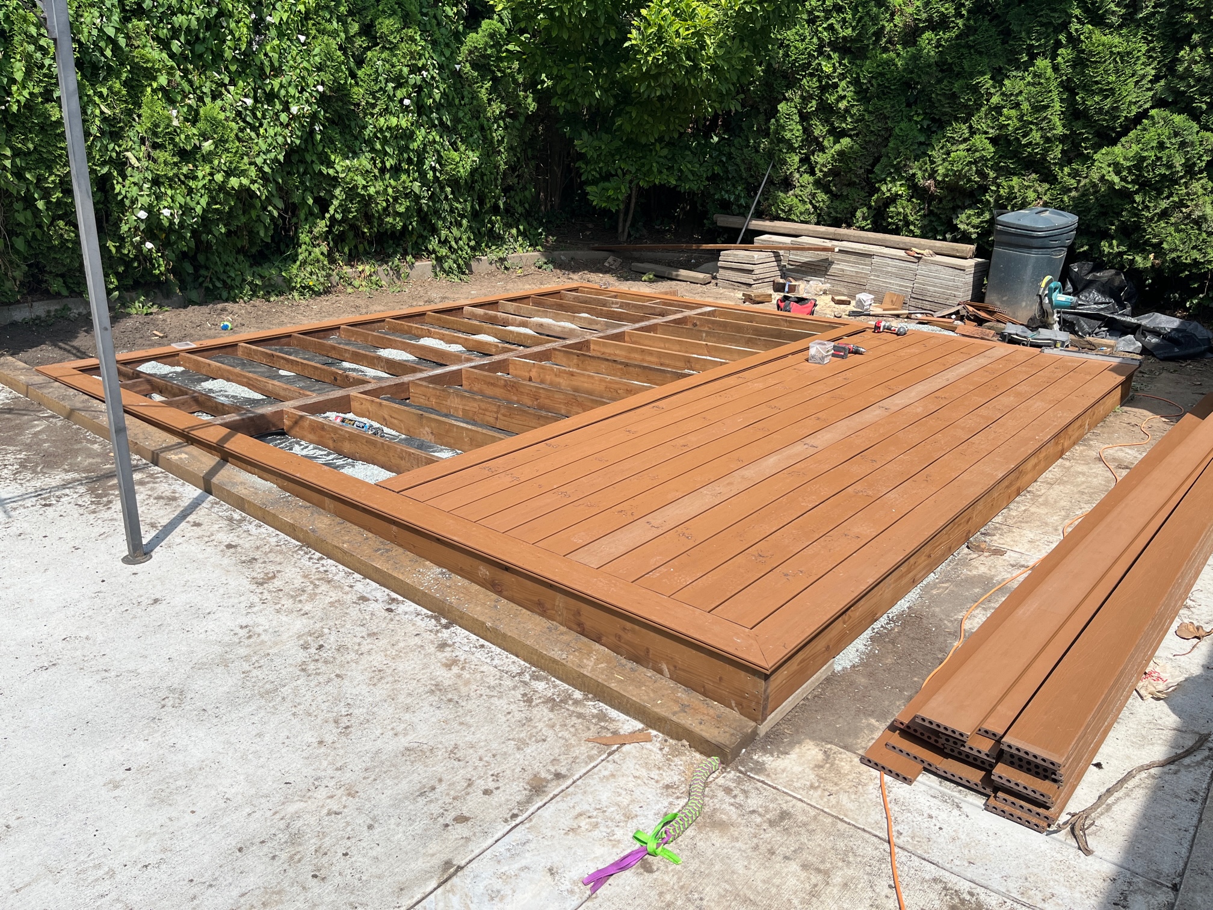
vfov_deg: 53.1
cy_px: 455
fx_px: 911
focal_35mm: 26
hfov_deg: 67.3
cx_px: 606
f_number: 1.6
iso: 50
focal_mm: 5.1
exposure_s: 1/2513
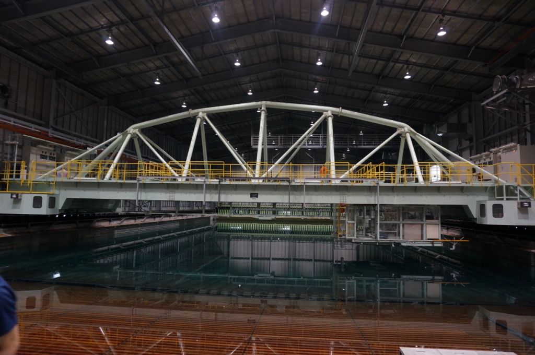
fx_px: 356
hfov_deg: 73.8
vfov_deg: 53.0
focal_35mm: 24
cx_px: 268
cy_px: 178
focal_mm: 16
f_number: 4
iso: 1250
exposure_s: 1/60
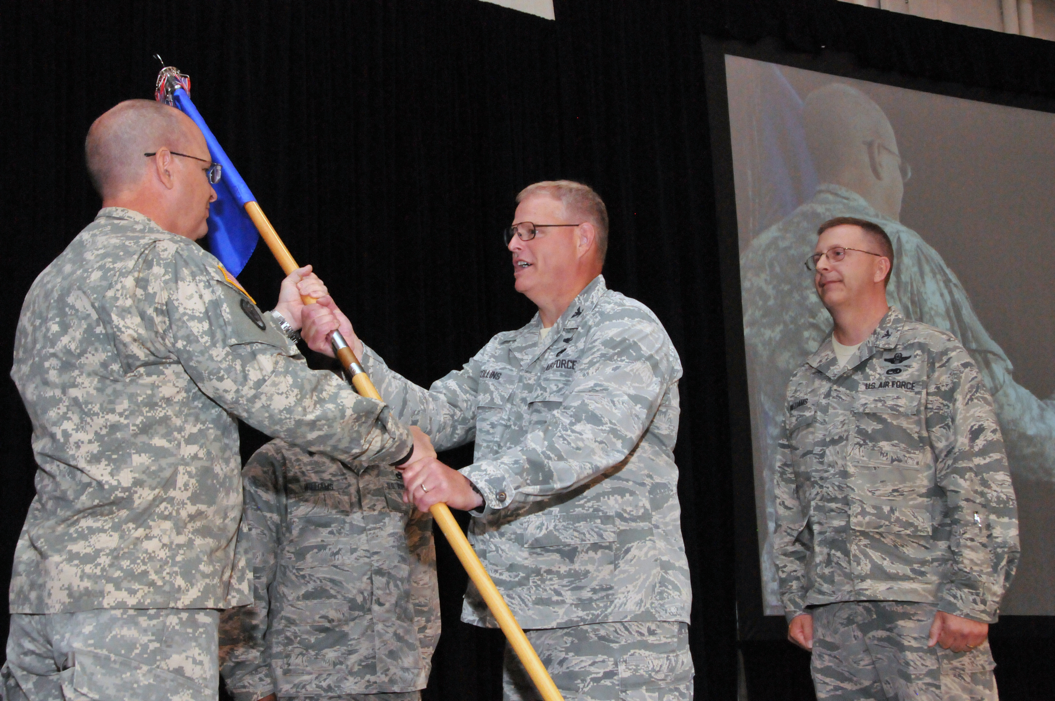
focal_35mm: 48
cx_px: 528
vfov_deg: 28.0
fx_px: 1405
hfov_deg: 41.2
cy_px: 350
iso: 3200
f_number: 10
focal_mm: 32
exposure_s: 1/60
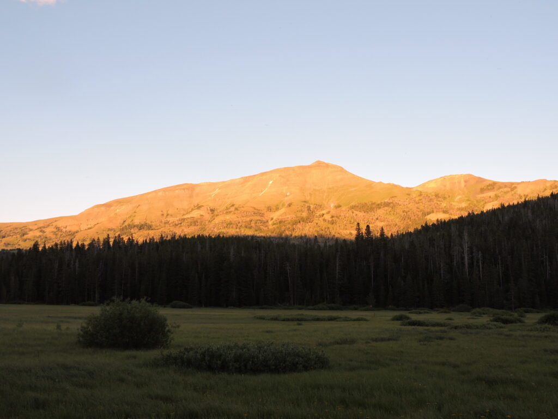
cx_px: 279
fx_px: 645
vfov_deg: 36.0
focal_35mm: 40
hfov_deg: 46.8
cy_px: 210
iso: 100
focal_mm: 7.2
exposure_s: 1/125
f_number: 3.8
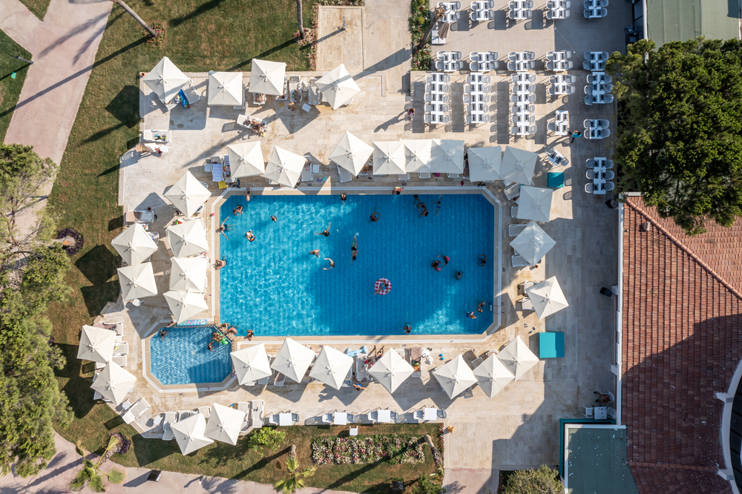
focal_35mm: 28
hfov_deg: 65.5
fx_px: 577
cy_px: 247
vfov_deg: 46.4
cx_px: 371
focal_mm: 10.26
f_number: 8
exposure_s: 1/200
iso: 100
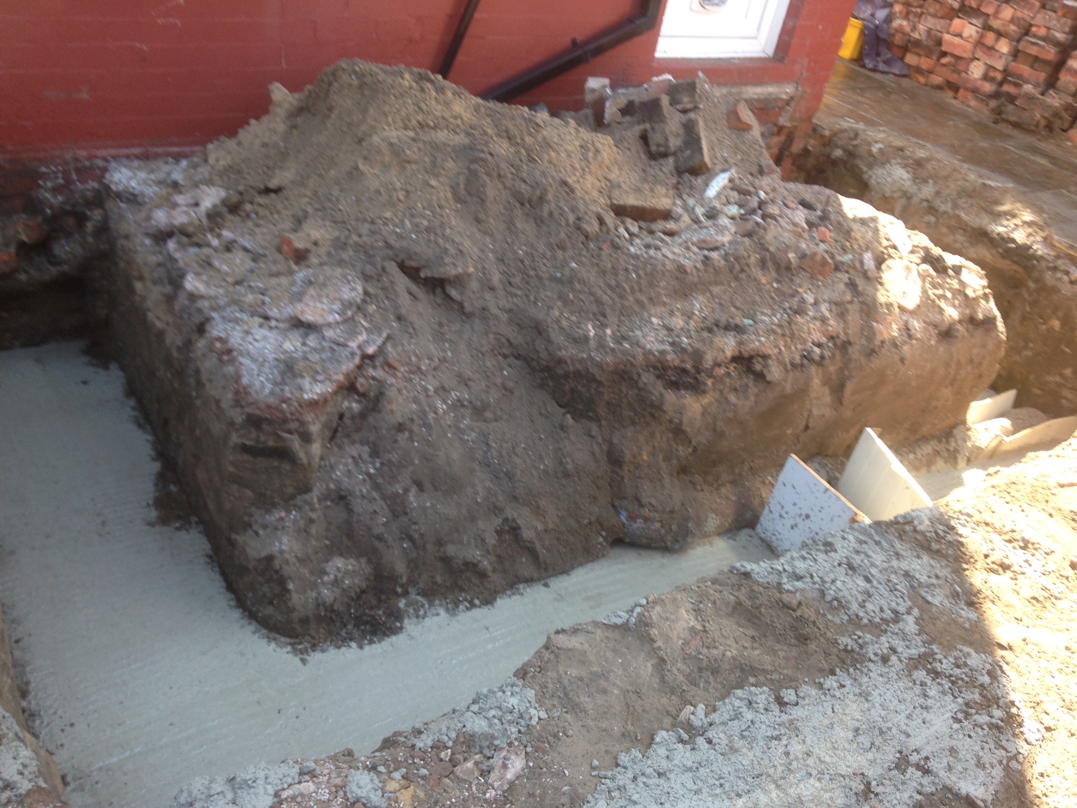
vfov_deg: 42.9
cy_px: 404
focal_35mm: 33
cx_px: 538
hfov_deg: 55.4
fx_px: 1027
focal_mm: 4.12
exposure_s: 1/120
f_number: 2.4
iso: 50
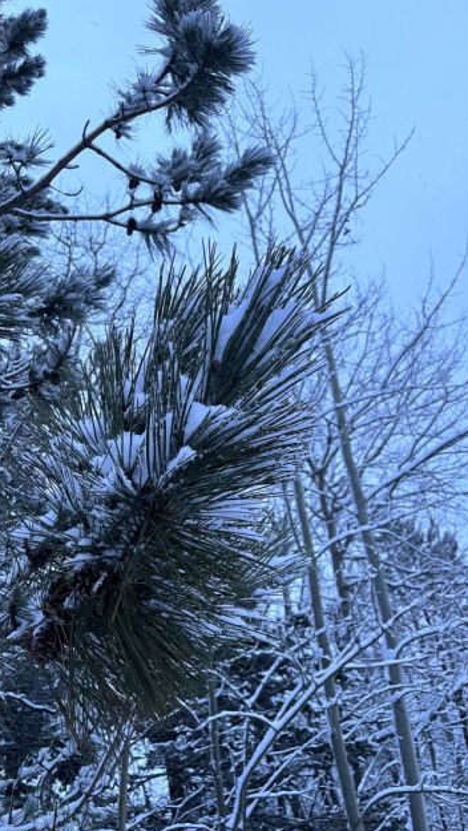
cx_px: 230
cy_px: 414
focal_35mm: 29
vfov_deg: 66.0
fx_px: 639
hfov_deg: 40.2
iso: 200
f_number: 1.6
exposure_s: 1/60
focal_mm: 5.1
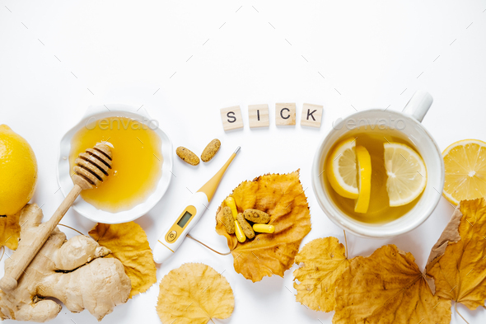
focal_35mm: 53
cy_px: 162
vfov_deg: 25.5
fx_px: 715
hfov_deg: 37.5
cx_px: 243
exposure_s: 1/250
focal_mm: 35
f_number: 4
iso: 200
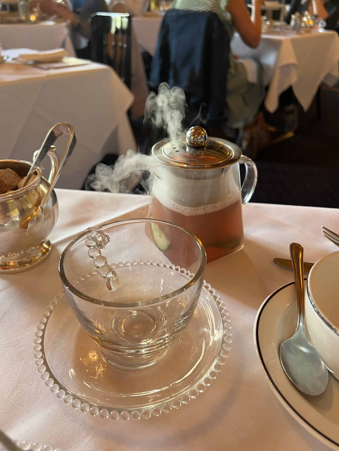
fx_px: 353
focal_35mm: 27
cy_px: 229
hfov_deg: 51.4
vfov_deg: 65.3
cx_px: 171
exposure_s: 1/50
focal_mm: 5.7
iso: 160
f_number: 1.5
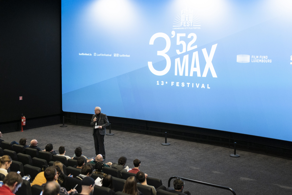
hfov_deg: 39.6
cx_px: 146
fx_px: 406
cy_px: 98
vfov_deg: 27.0
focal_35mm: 50
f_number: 1.4
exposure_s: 1/125
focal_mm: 50
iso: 1600
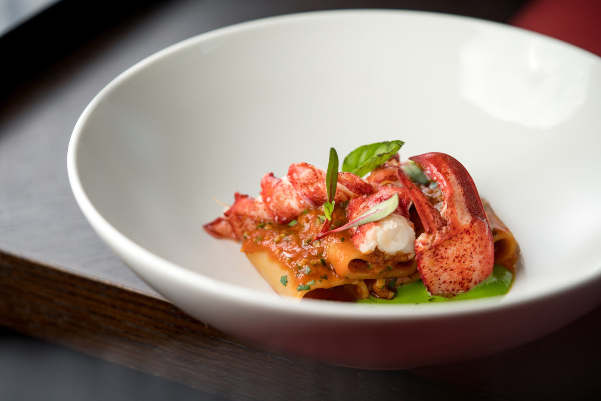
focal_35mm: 90
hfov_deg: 22.6
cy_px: 200
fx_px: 1502
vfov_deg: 15.2
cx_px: 300
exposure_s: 1/160
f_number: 2.8
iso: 250
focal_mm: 90
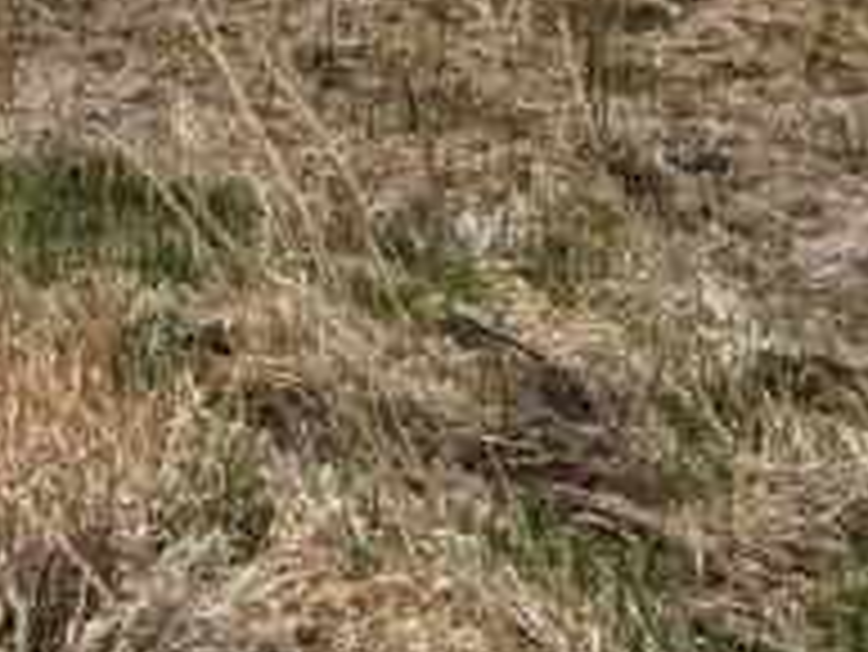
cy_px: -472
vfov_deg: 9.9
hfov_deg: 13.5
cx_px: -130
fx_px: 3588
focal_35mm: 143
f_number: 1.73
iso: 62
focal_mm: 4.38
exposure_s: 1/7812
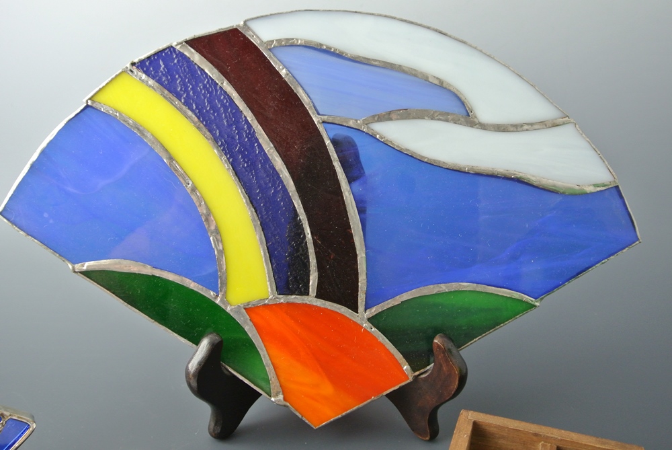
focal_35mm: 39
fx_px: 729
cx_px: 336
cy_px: 225
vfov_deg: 34.3
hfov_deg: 49.5
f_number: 4
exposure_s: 1/60
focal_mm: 14.5
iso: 500
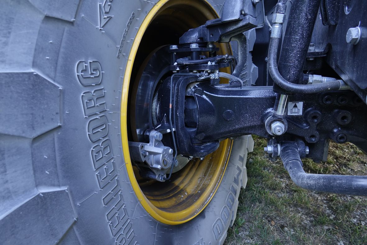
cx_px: 184
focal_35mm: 24
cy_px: 122
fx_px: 245
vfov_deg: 53.1
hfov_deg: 73.7
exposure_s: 1/80
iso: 200
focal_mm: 8.8
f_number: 2.4
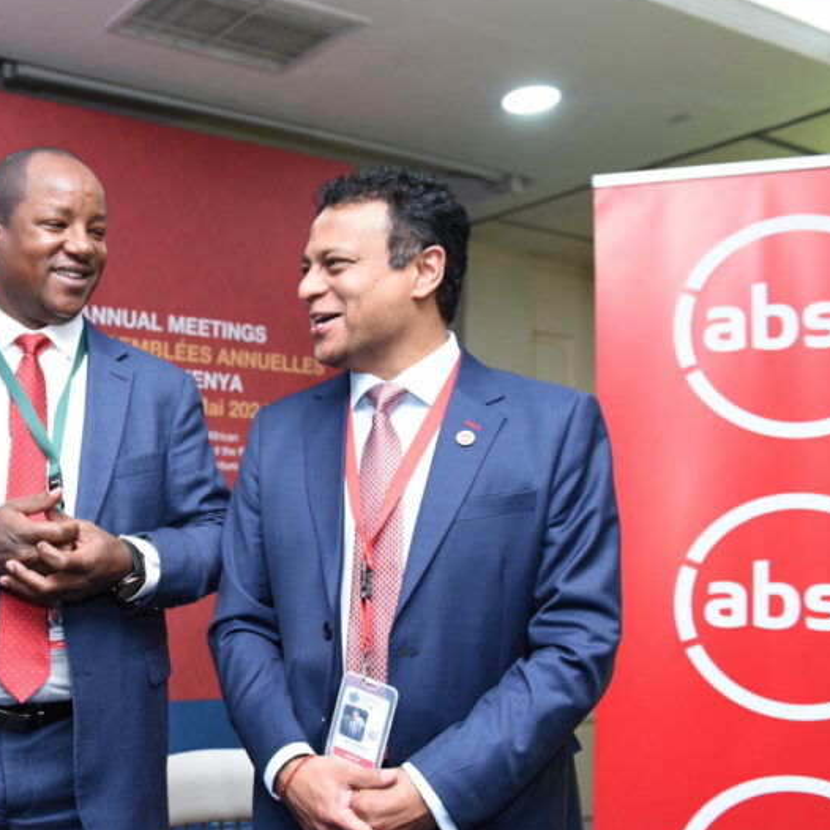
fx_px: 1166
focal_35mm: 43
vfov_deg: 39.0
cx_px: 57
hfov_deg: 36.3
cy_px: 503
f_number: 4
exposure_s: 1/160
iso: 800
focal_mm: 26
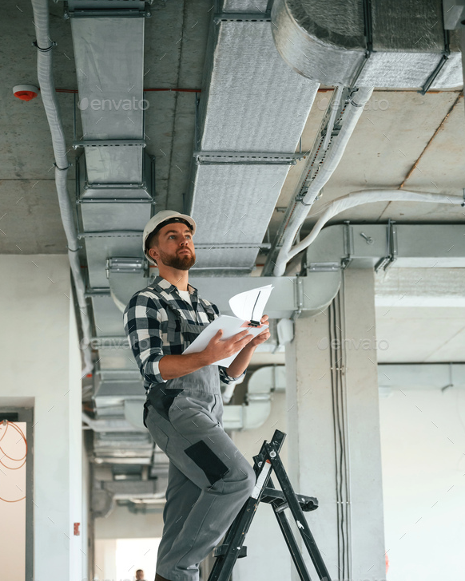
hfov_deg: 19.2
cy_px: 339
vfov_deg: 23.8
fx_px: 1377
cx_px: 231
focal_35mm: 80
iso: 2000
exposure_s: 1/250
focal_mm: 70
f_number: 2.8
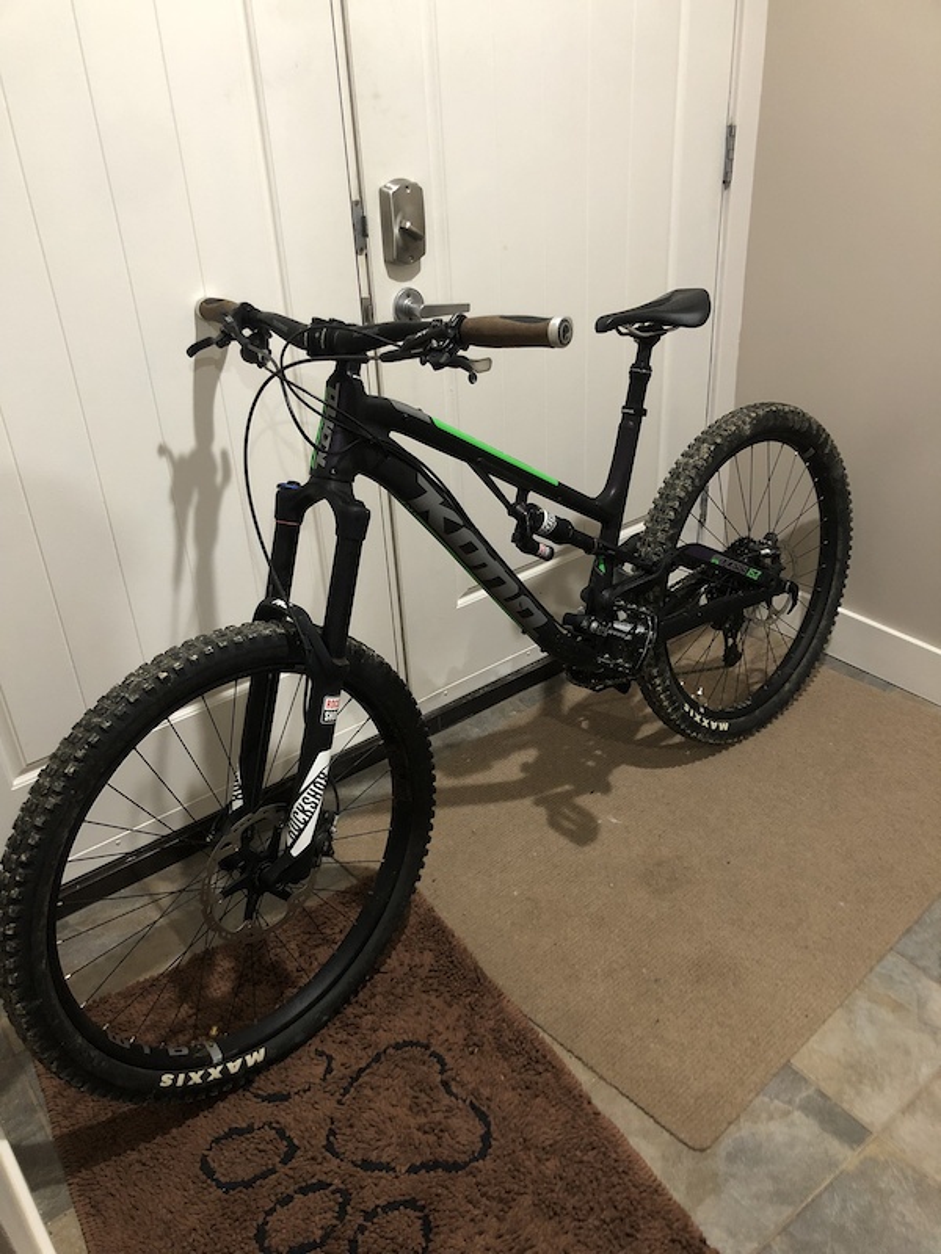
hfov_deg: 49.7
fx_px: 1015
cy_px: 627
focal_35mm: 28
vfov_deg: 63.4
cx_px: 470
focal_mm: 3.99
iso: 100
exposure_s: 1/7
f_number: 1.8
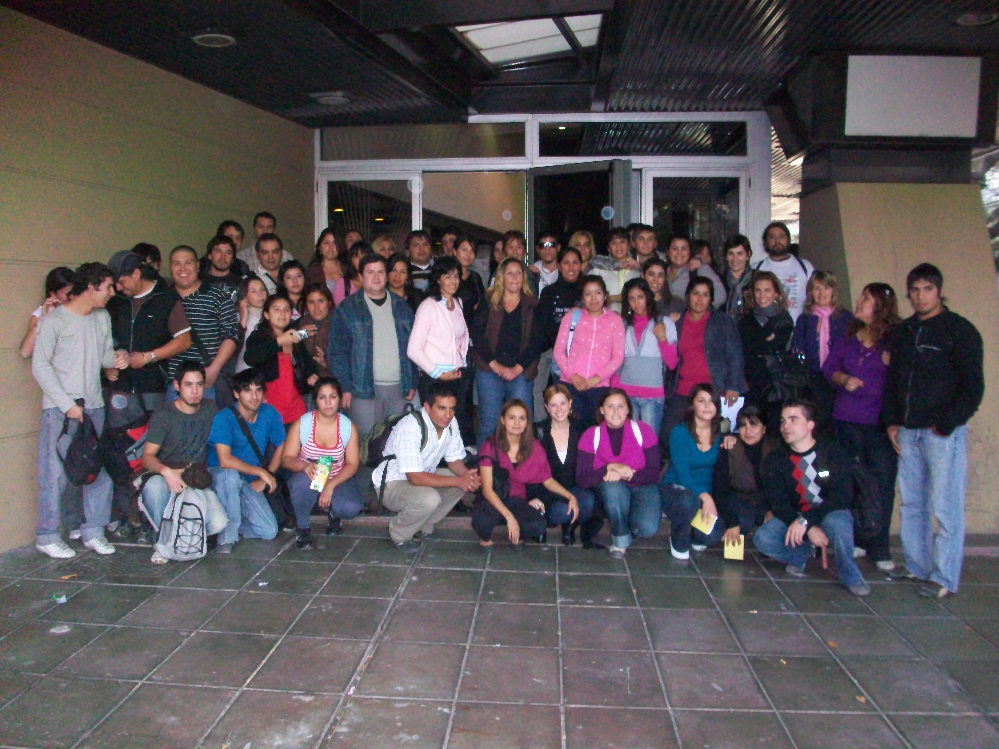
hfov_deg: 56.8
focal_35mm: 32
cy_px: 374
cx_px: 500
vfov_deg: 44.2
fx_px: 924
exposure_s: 1/125
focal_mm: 5.7
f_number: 2.8
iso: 400
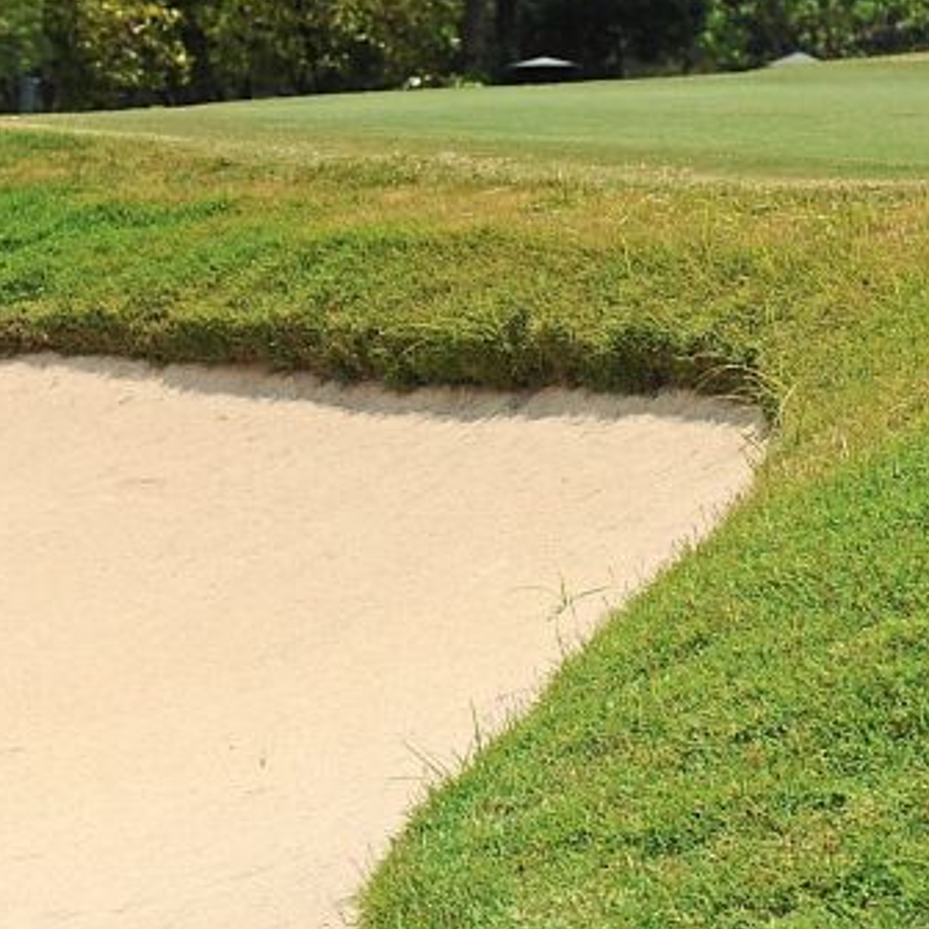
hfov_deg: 15.3
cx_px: 196
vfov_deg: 15.4
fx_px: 3431
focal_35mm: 113
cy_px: 281
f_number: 4
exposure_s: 1/3200
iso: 200
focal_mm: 36
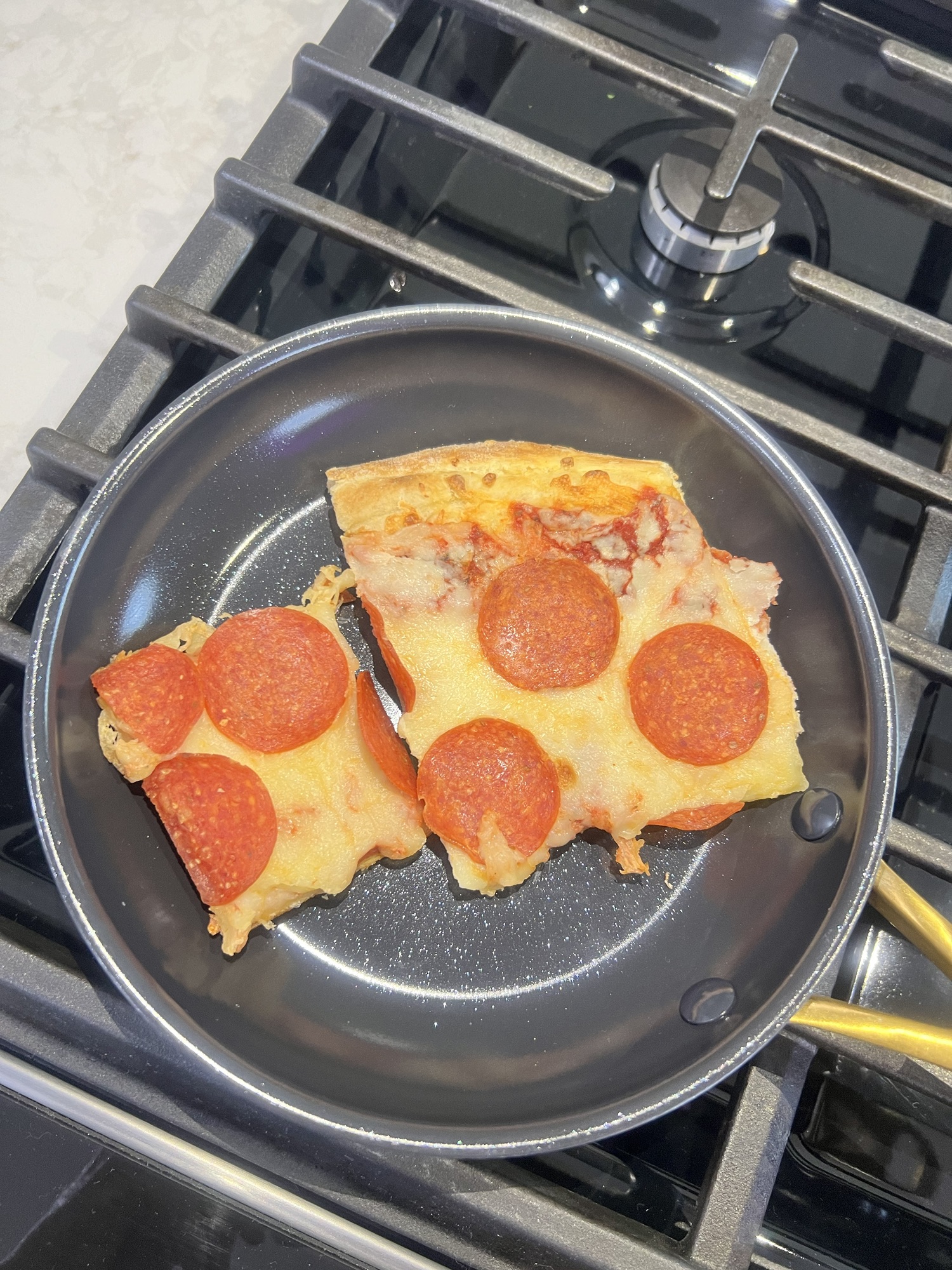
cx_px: 476
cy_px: 635
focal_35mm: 26
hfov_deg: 53.1
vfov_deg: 67.3
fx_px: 953
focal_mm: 5.7
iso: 125
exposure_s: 1/60
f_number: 1.5
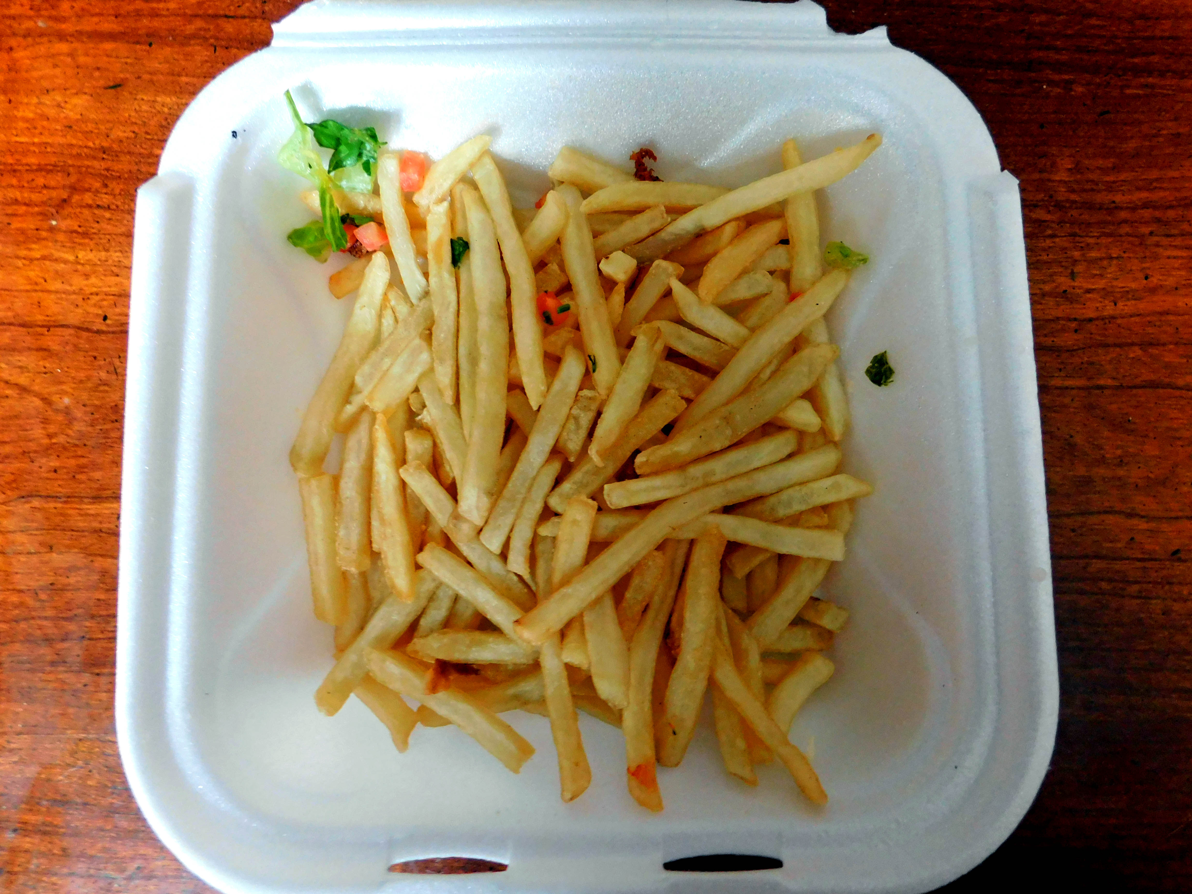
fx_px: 792
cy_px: 447
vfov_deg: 58.9
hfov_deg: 73.9
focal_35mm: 23
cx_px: 596
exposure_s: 1/10
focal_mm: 4
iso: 400
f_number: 3
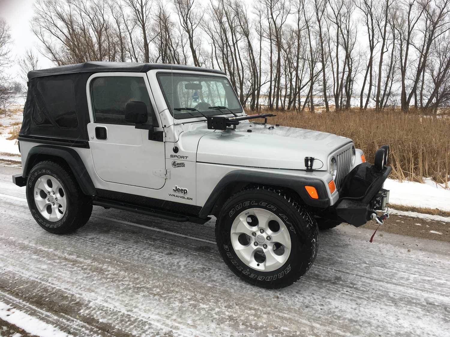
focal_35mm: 29
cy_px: 168
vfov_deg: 48.2
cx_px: 225
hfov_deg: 61.7
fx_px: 377
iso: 25
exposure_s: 1/221
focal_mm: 4.15
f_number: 2.2
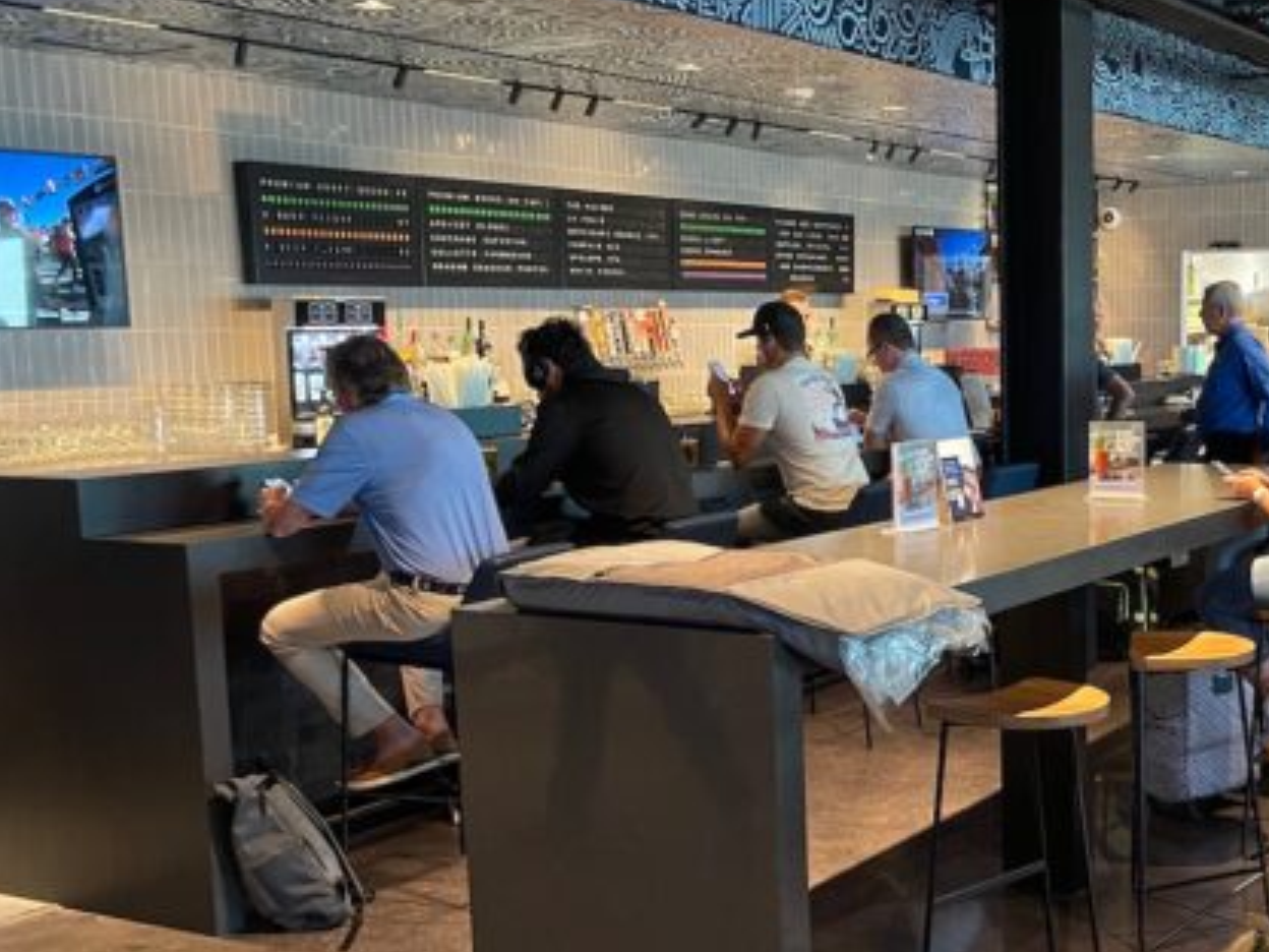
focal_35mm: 48
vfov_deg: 30.2
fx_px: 1760
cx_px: 961
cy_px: 586
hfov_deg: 38.6
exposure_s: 1/46
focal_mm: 5.1
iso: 500
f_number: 1.6
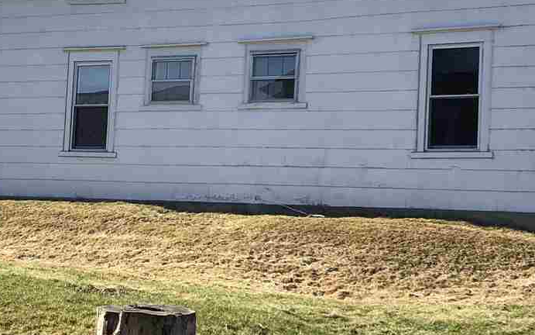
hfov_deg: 23.4
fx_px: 1283
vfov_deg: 14.8
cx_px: 163
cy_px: 156
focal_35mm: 88
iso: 20
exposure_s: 1/1333
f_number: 1.8
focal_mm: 3.99
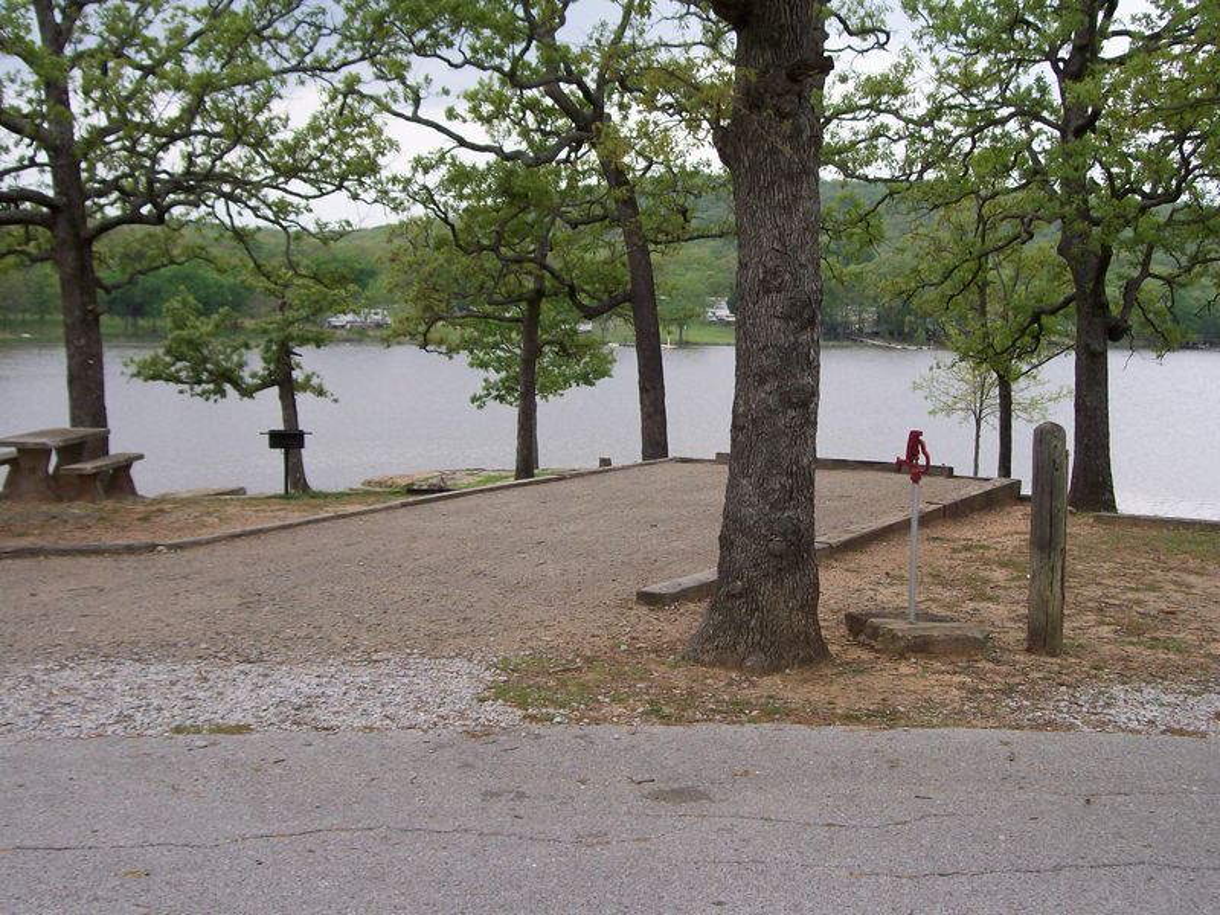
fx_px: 1586
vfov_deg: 32.2
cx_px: 610
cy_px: 458
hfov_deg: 42.1
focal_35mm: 45
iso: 80
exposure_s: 1/614
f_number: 3
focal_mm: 7.6
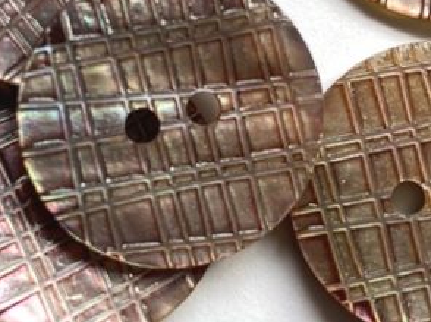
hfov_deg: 27.7
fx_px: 846
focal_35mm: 68
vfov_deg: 21.6
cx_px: 57
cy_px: 136
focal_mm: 4.25
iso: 32
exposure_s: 1/122
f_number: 1.8
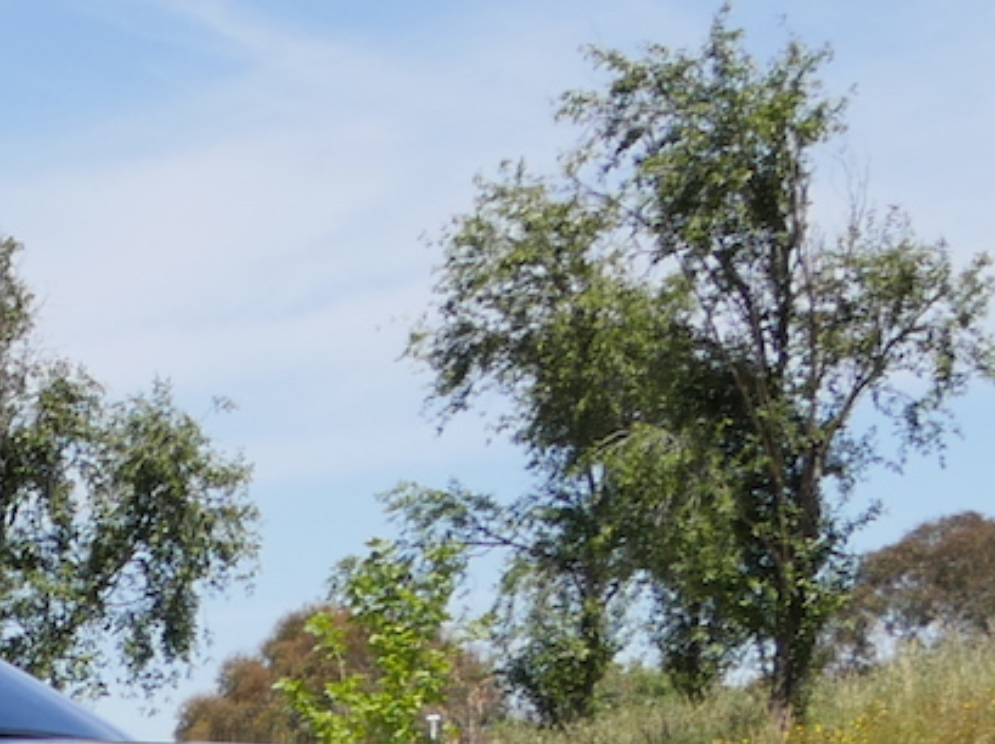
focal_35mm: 186
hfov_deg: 9.9
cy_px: 1534
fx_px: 5342
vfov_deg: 7.6
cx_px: -968
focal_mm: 19
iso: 200
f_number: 8
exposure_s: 1/400
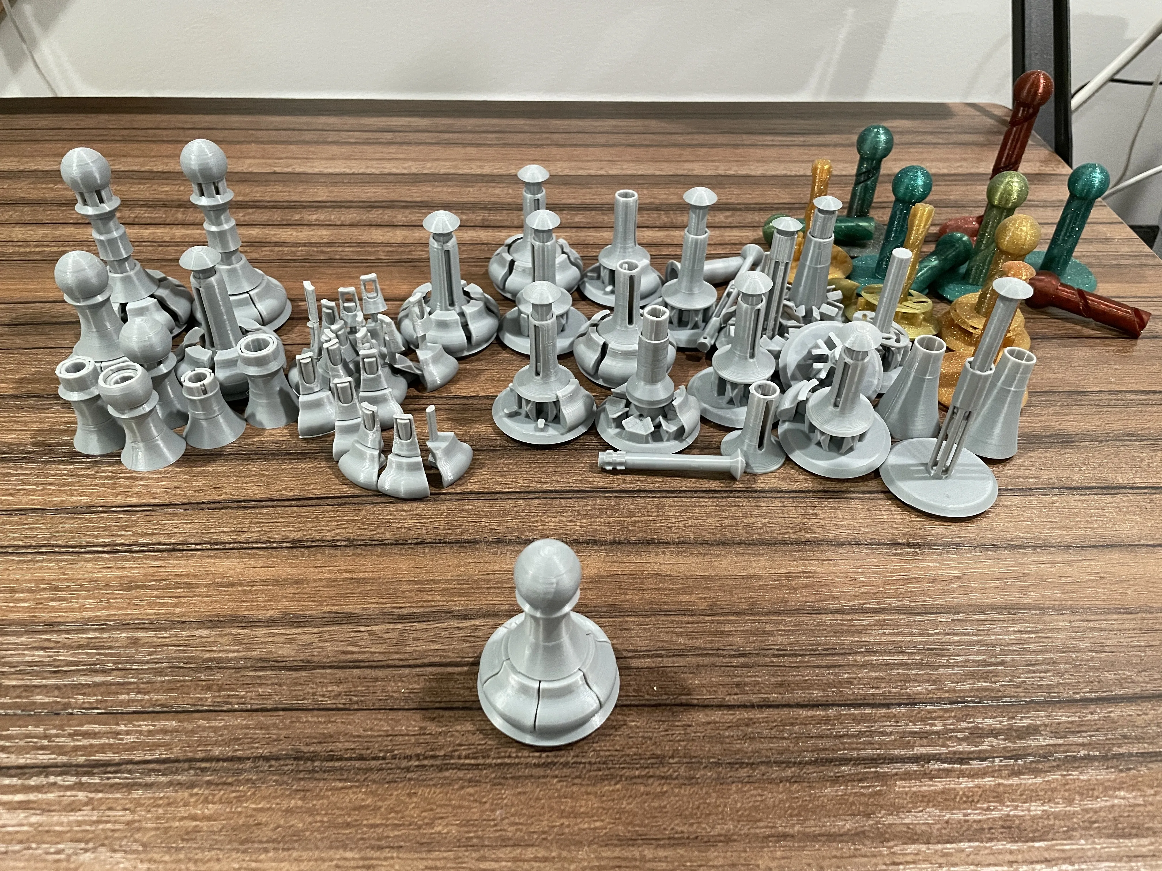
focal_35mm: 26
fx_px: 873
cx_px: 581
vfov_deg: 53.1
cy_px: 436
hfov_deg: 67.3
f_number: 1.6
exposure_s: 1/60
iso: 400
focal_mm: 4.2
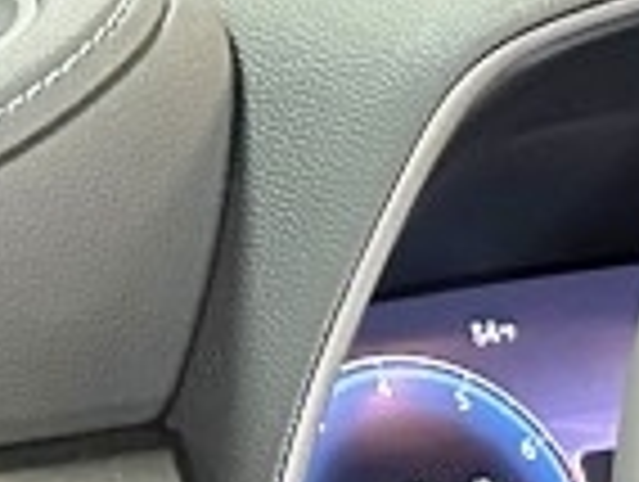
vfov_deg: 7.7
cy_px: 1360
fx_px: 3199
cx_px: 1418
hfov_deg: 10.2
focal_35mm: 173
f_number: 1.78
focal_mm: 6.86
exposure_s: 1/30
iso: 1000
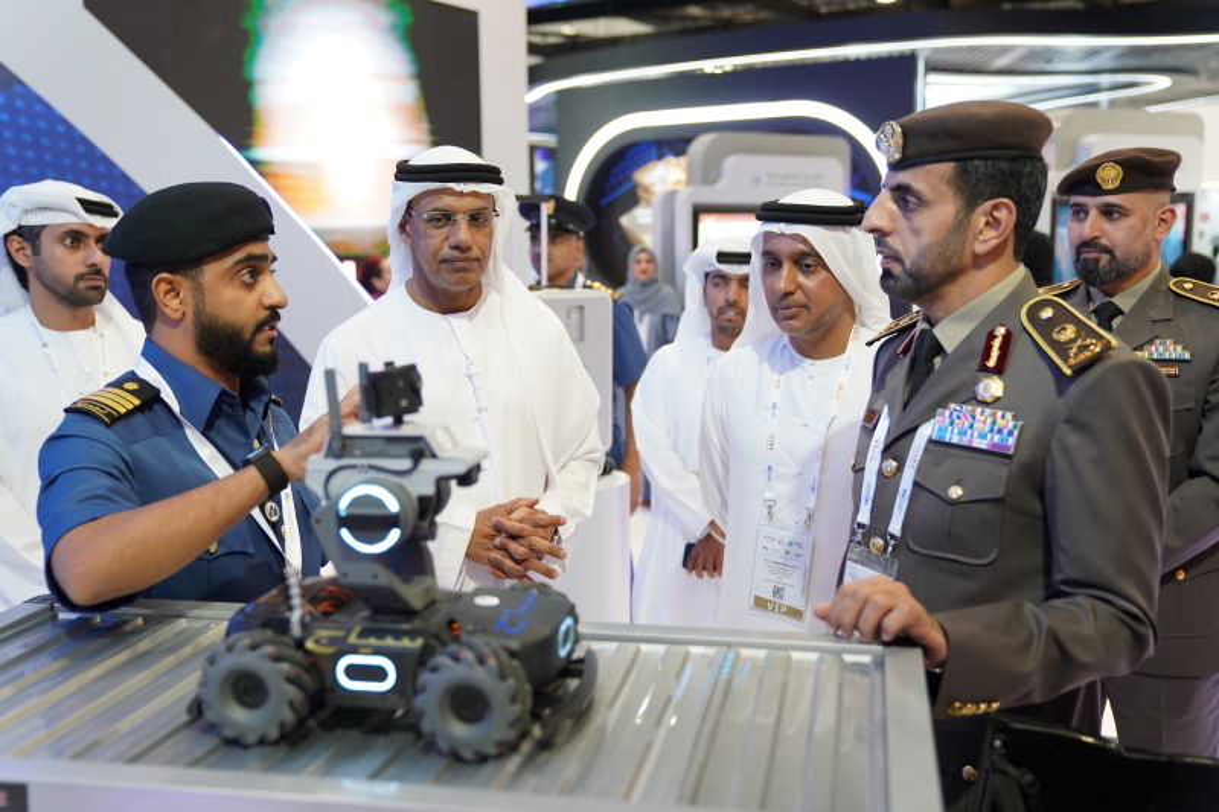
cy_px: 406
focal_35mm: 37
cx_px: 610
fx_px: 1253
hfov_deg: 51.9
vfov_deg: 35.9
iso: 2500
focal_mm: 37
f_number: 2.8
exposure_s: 1/200
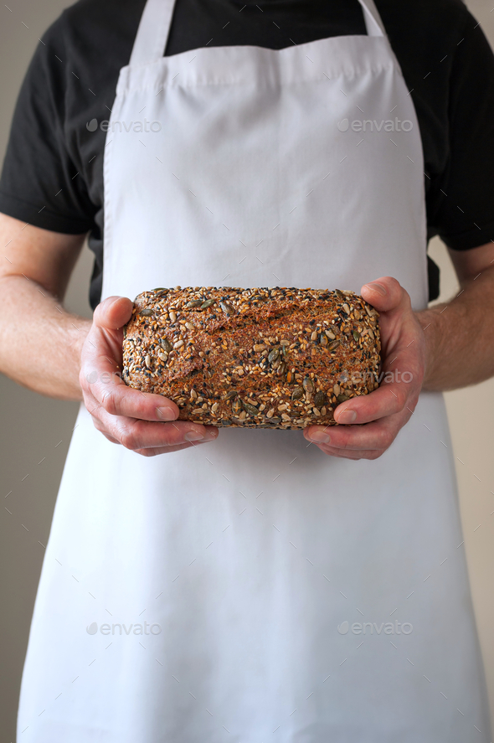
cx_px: 247
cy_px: 372
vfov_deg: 39.6
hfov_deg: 27.0
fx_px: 1031
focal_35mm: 50
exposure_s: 1/15
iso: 400
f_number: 5.6
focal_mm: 50
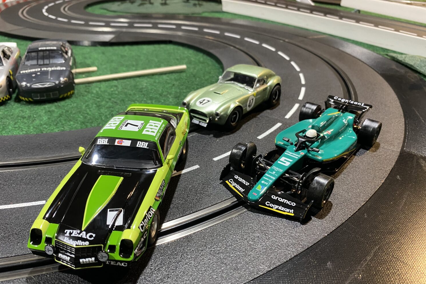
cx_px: 210
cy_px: 161
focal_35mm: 28
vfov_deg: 46.3
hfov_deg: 65.5
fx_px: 331
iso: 640
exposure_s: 1/32
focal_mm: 4.25
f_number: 1.8
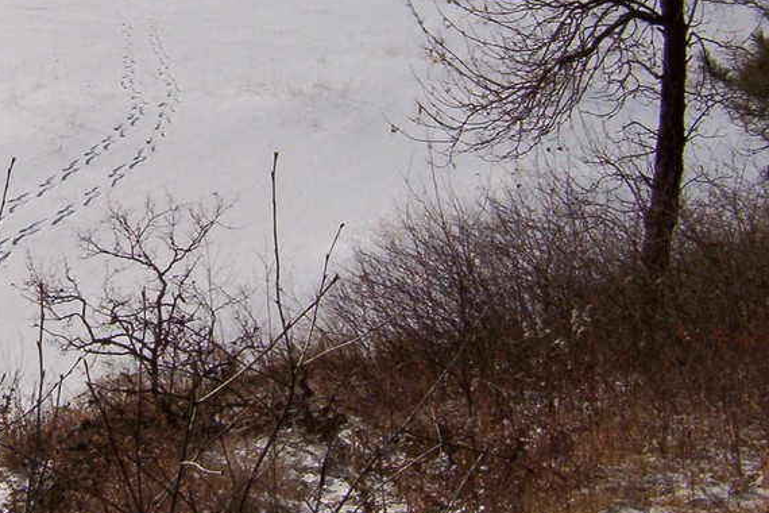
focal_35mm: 67
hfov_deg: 29.0
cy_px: 134
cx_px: 96
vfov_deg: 20.2
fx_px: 1431
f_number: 5.24
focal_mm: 5.54
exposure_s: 1/1701
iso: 100
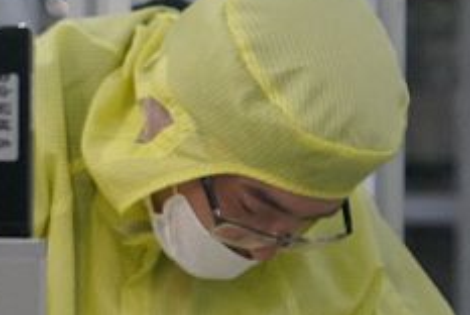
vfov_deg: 2.8
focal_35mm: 489
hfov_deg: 4.2
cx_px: 599
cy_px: 488
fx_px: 6392
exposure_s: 1/200
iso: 3200
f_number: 4
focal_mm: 95
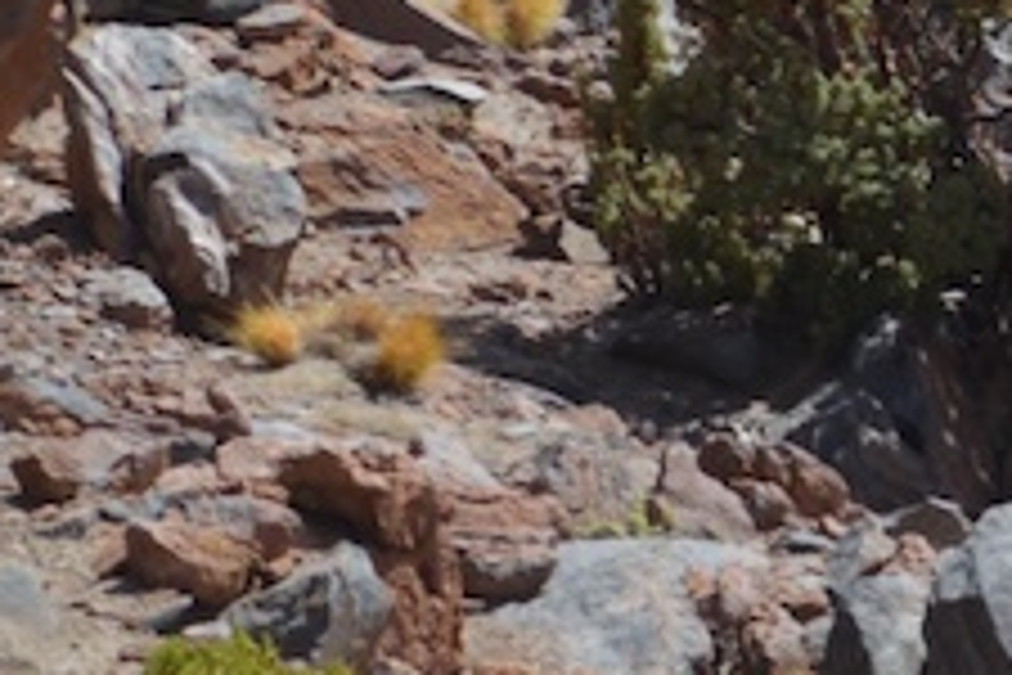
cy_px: 133
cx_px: 1043
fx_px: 8629
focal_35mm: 307
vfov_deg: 4.5
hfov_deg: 6.7
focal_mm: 36
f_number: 7.1
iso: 100
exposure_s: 1/200
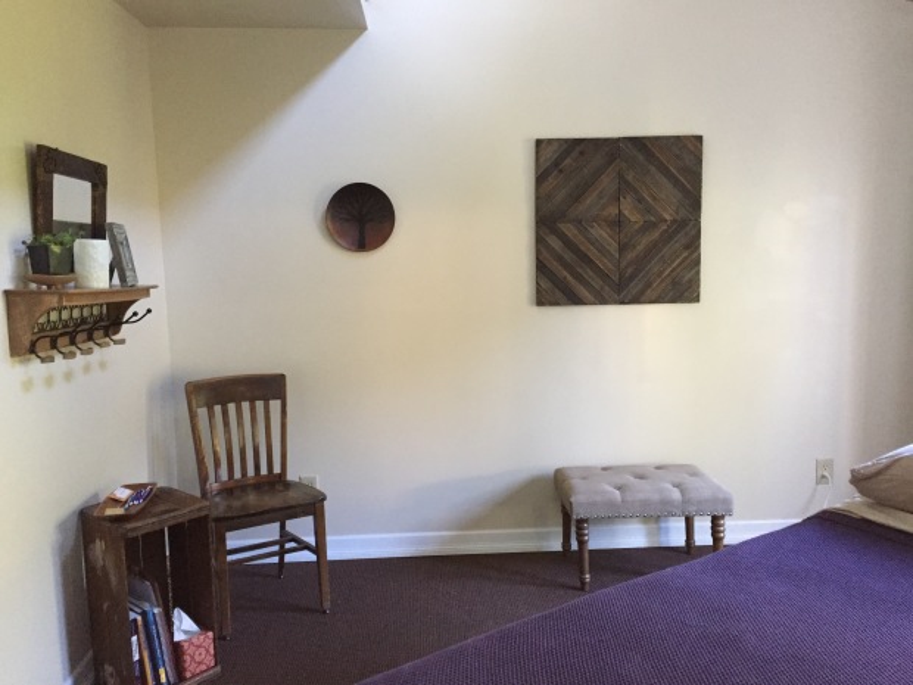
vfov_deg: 48.2
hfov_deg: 61.7
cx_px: 456
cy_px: 342
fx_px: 765
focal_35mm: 29
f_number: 2.2
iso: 250
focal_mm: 4.15
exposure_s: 1/30
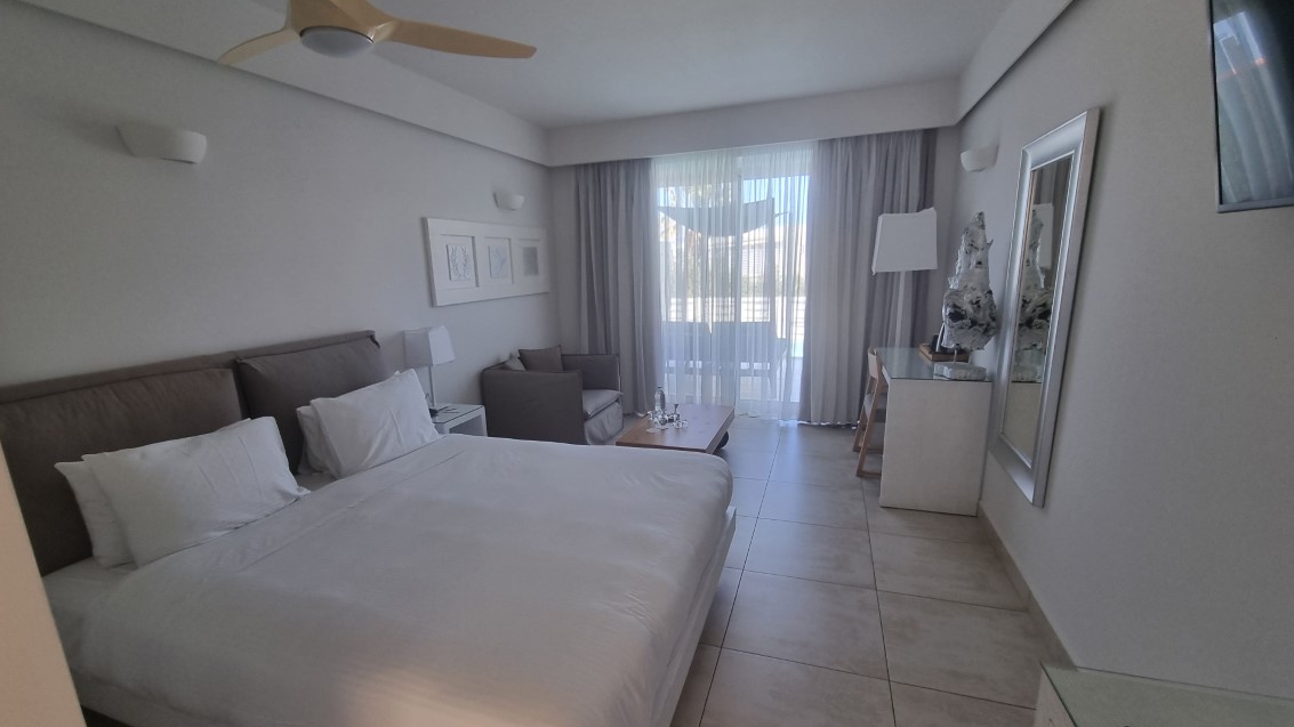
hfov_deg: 102.9
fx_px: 515
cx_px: 621
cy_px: 394
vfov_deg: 70.4
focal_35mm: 15
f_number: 2.2
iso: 50
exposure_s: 1/50
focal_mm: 2.2
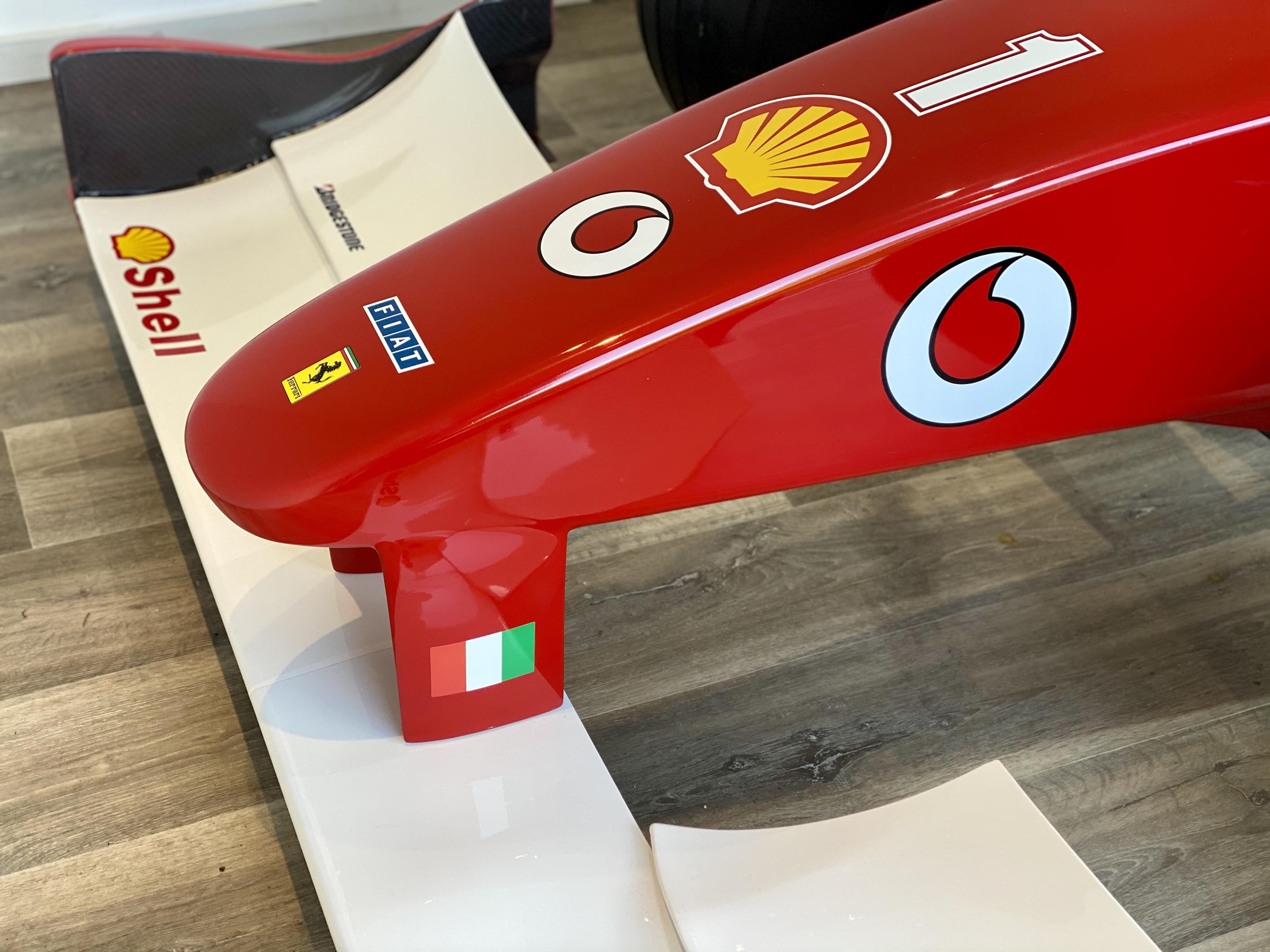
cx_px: 635
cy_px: 476
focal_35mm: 52
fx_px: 1908
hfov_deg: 36.8
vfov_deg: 28.0
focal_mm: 6
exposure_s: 1/100
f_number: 2
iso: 64
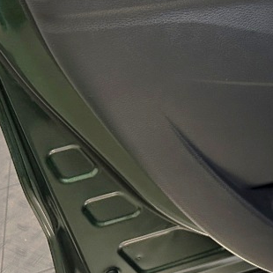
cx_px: 358
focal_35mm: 70
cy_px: -43
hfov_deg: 22.1
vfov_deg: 22.9
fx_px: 625
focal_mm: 6.86
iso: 320
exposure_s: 1/60
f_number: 1.78
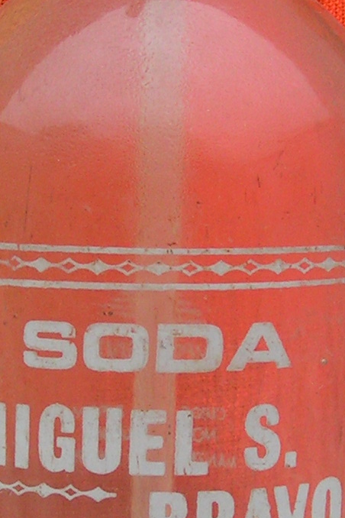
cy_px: 264
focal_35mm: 135
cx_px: 220
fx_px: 1940
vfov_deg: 15.2
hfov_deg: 10.2
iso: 100
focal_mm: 6.6
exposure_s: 1/125
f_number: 4.5
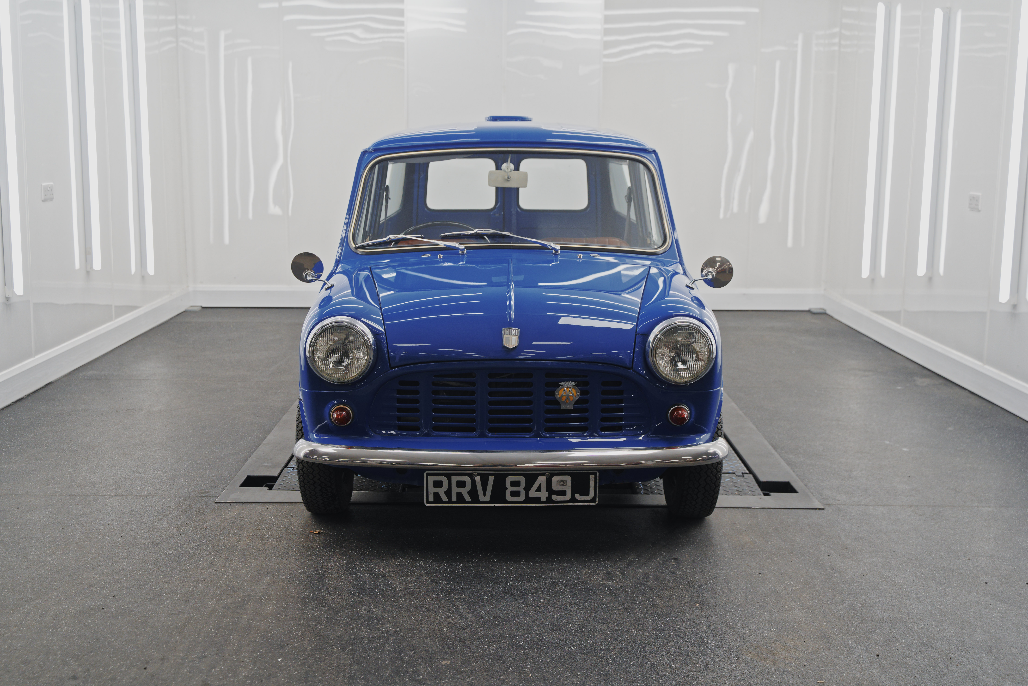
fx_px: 1171
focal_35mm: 41
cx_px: 514
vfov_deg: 32.6
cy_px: 343
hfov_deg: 47.4
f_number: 4.5
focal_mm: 41
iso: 320
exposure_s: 1/50
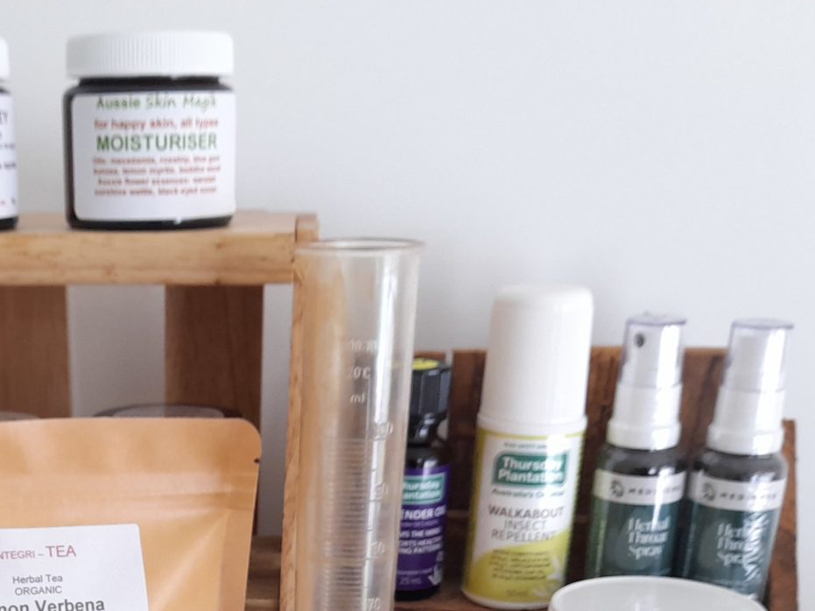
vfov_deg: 24.8
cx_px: 105
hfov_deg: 33.4
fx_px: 1295
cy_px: 666
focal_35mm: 55
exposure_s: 1/50
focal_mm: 4.6
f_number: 2
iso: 160
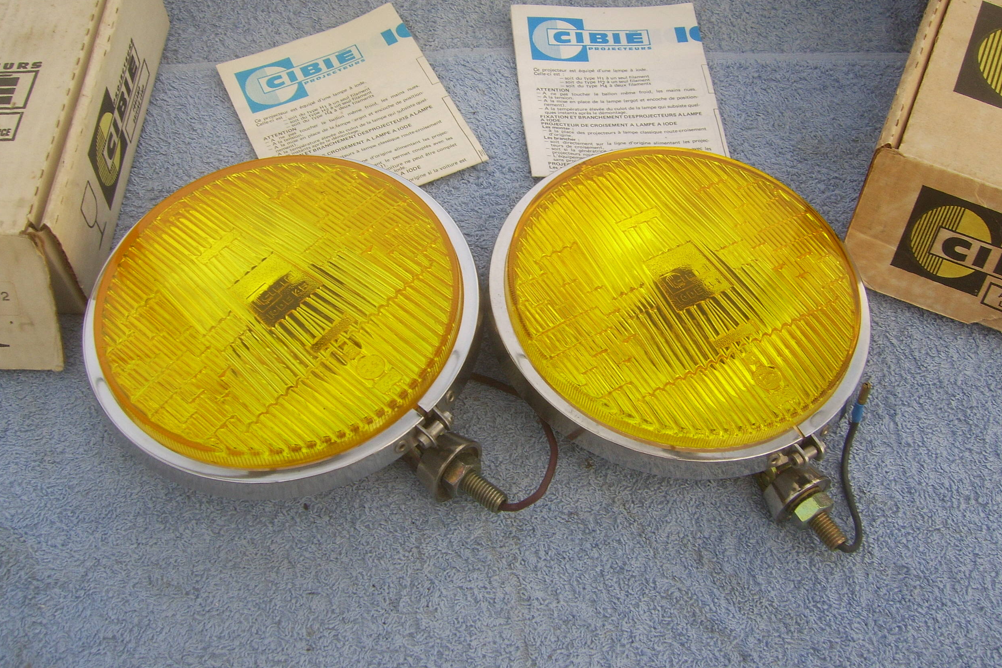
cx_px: 515
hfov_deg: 47.4
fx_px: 1141
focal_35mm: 41
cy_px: 294
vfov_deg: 32.6
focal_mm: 7.8
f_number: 4.5
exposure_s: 1/100
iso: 50
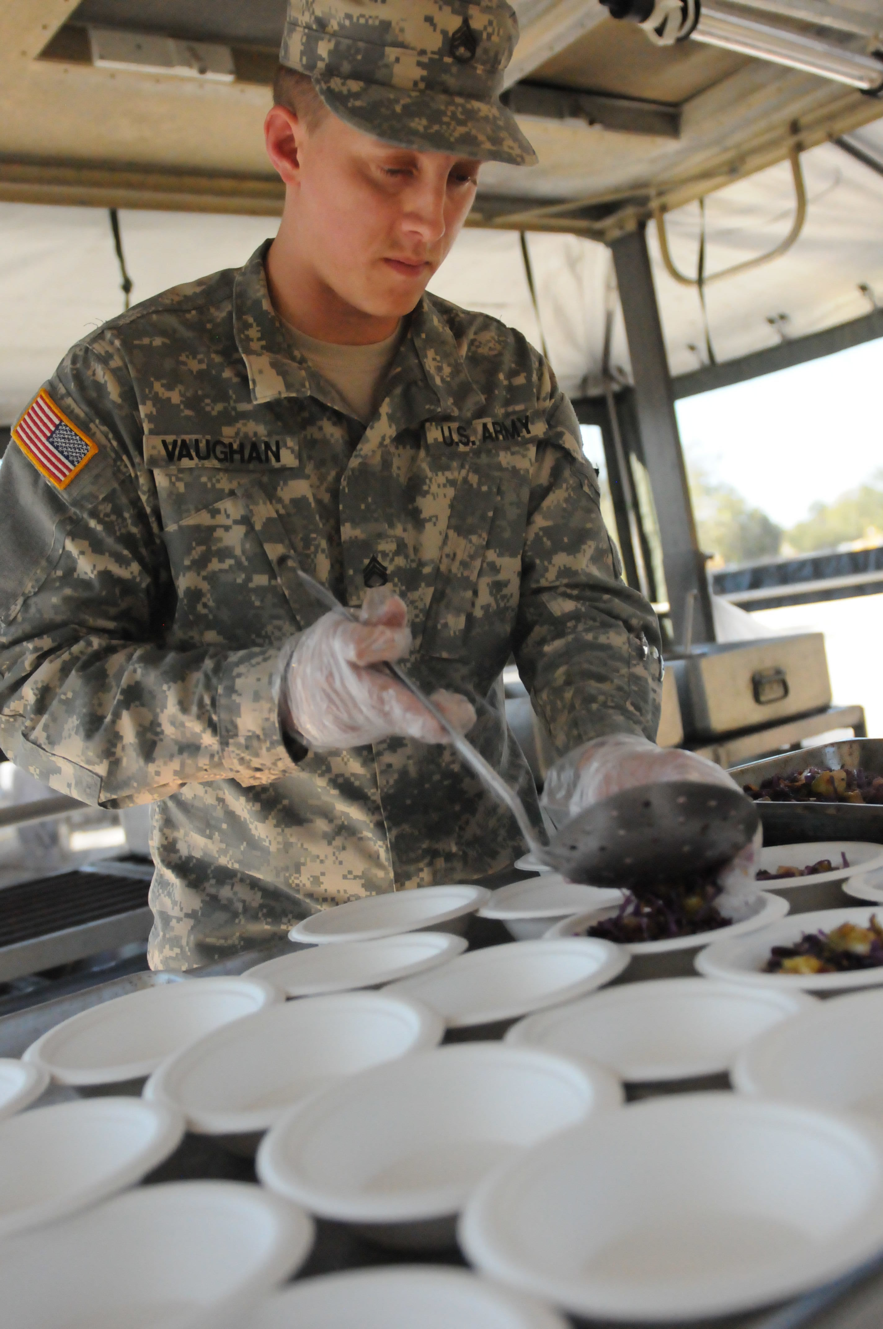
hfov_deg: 36.8
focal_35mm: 36
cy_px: 664
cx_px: 442
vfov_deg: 53.2
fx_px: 1328
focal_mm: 24
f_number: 2.8
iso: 3200
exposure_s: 1/5000
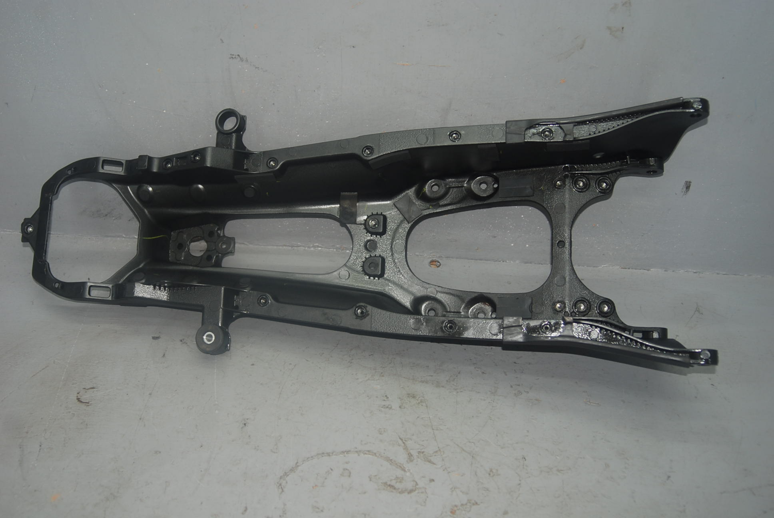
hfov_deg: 46.3
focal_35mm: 42
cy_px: 259
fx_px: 904
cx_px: 387
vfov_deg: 32.0
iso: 200
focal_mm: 28
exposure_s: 1/60
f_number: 3.3
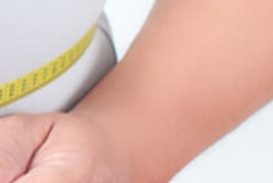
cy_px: 161
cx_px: -287
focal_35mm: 271
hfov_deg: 7.3
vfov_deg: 5.1
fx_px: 2057
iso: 100
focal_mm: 34
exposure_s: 1/125
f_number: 4.5
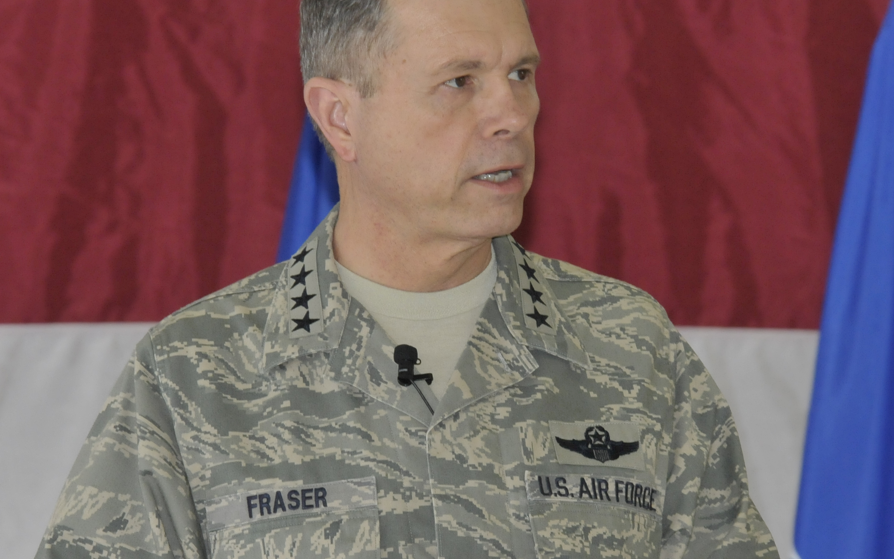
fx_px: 15643
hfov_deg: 3.3
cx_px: 495
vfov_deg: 2.0
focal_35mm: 642
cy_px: 357
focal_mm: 250
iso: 1000
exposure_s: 1/160
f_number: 8
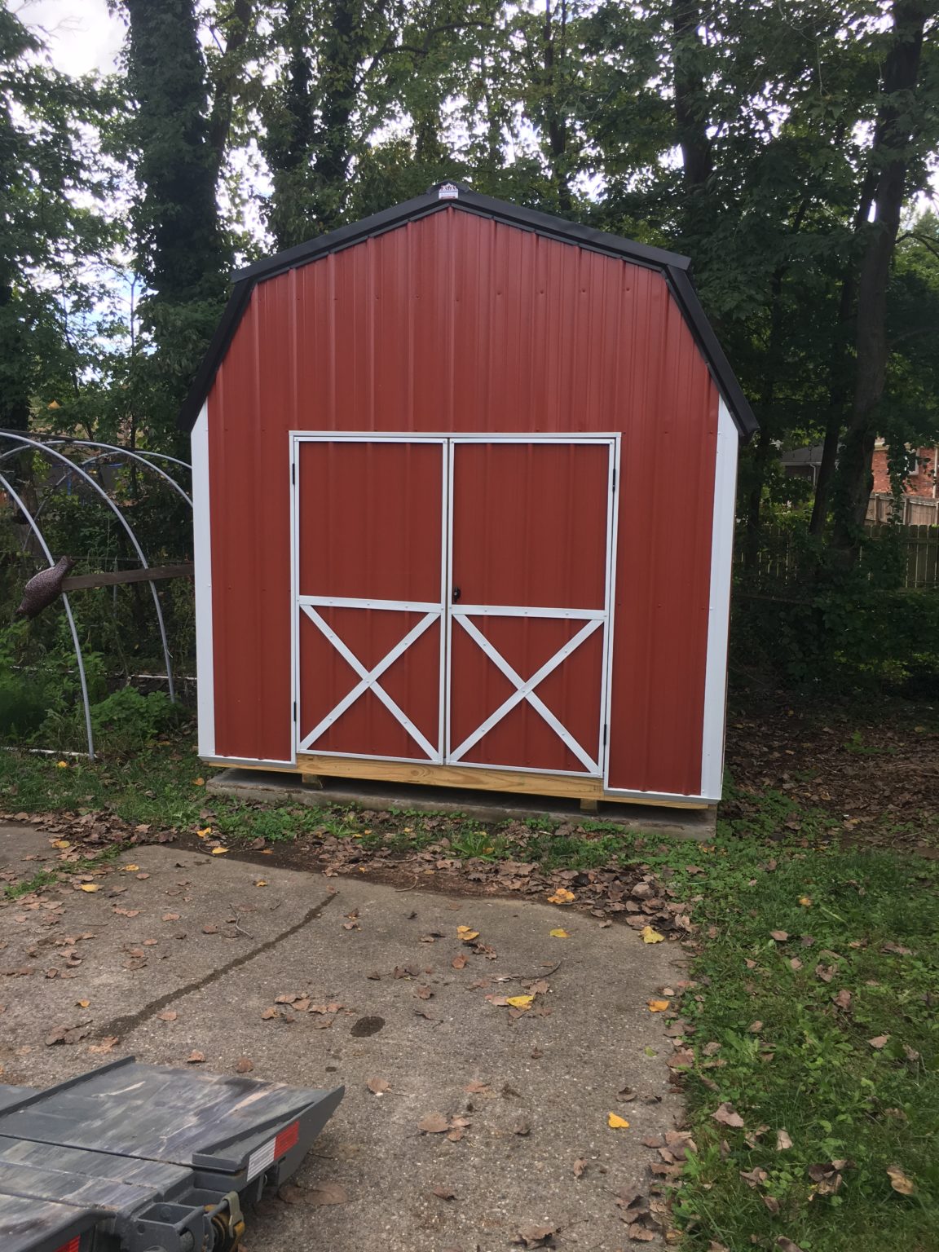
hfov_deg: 48.2
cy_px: 626
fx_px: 1049
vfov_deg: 61.7
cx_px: 470
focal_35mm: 29
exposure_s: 1/349
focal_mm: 4.15
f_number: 2.2
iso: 25
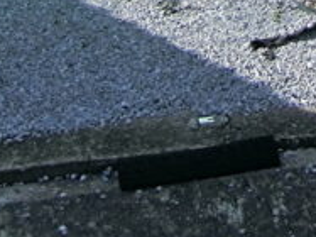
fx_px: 949
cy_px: -384
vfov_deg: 11.2
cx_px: 406
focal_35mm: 104
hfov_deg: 17.8
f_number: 6.9
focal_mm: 4.06
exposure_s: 1/250
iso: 80
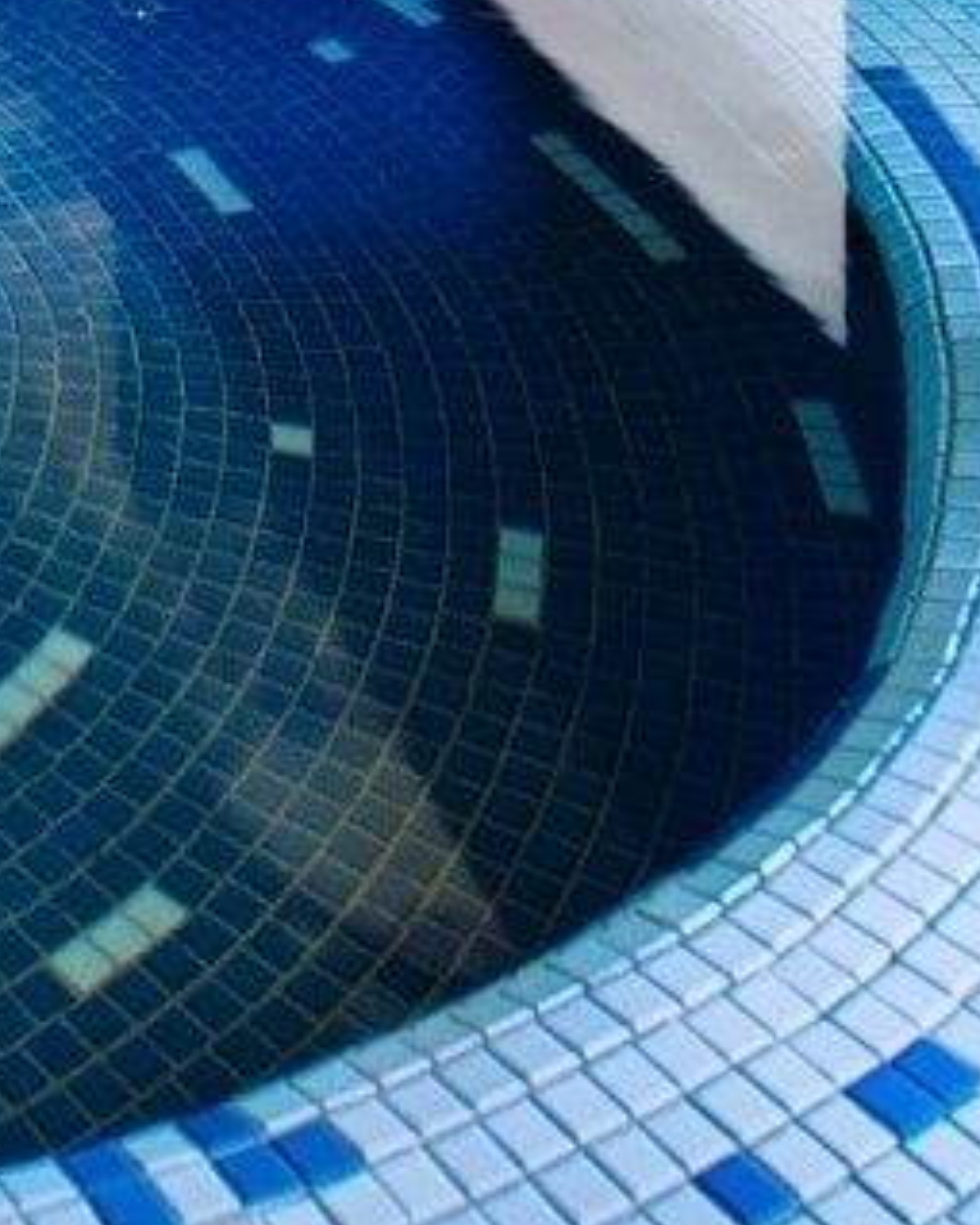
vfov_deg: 18.4
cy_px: -1041
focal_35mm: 79
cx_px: -642
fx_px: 2866
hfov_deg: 16.9
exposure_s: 1/1.25
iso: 80
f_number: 8
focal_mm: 14
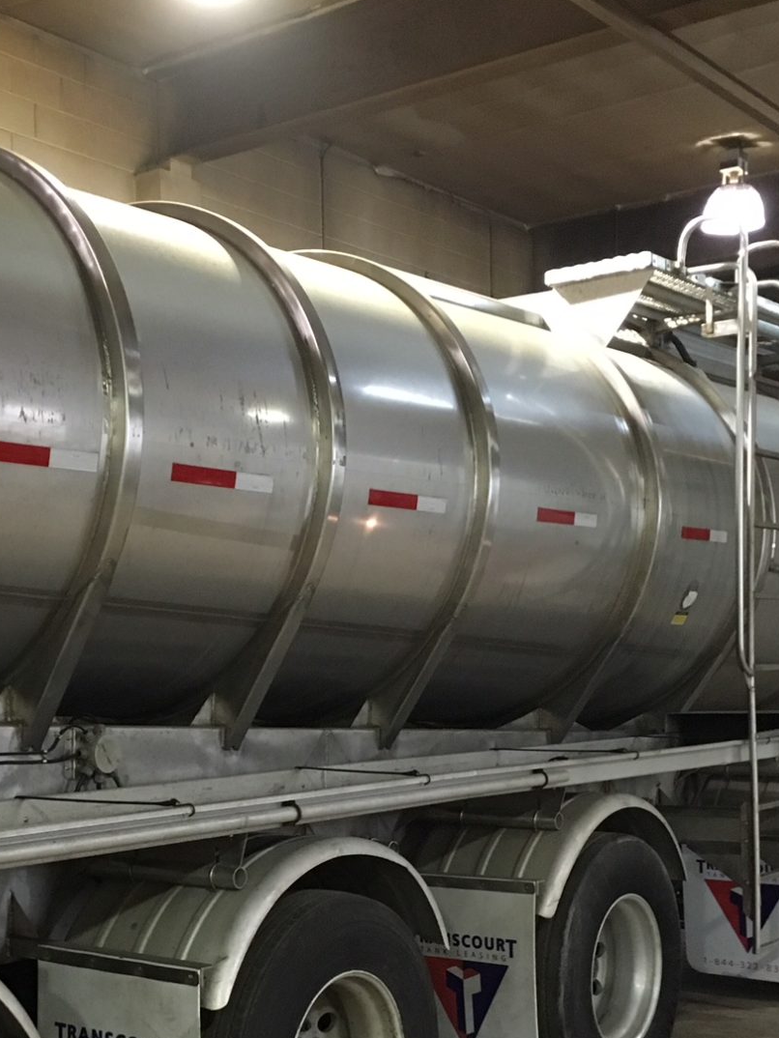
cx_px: 195
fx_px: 1620
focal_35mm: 54
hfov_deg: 26.7
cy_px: 718
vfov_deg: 35.1
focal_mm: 4.15
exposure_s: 1/15
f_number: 2.2
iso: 200
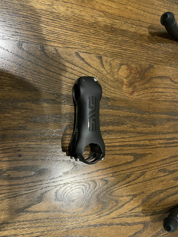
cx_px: 89
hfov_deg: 53.1
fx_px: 178
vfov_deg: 67.3
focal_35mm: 26
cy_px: 118
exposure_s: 1/30
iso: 640
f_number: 1.6
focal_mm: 5.1
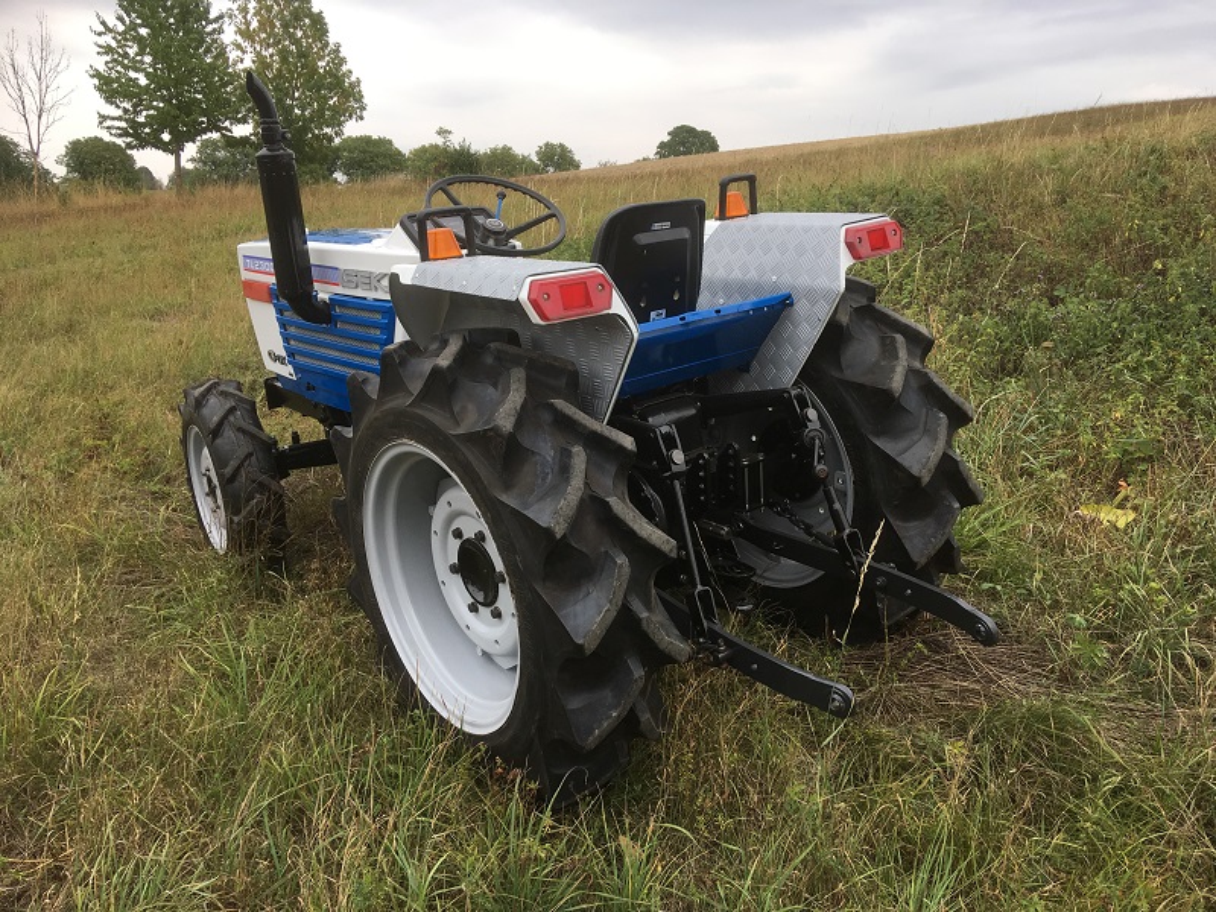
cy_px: 456
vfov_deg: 48.2
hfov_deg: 61.7
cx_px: 608
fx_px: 1019
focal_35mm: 29
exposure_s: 1/432
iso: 25
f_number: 2.2
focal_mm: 4.15
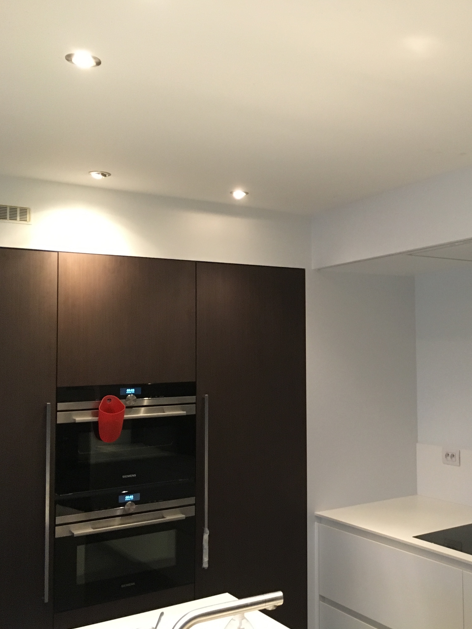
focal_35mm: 39
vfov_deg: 47.9
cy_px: 313
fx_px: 709
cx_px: 415
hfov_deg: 34.9
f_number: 2.2
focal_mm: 4.15
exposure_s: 1/25
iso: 200
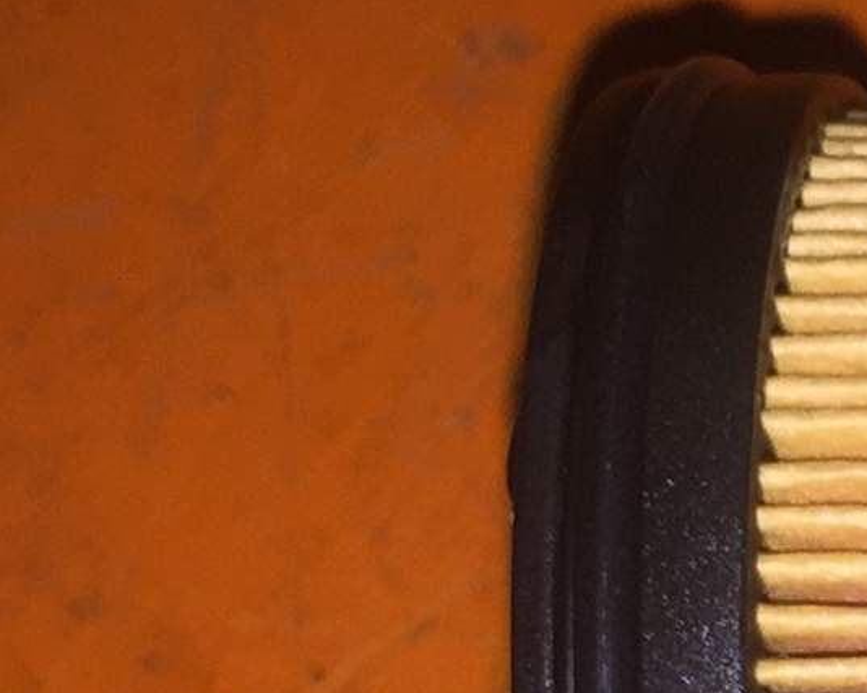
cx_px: 1739
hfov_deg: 10.3
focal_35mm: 173
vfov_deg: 8.5
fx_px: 4438
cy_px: 1347
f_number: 2.2
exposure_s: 1/66
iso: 32
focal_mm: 4.15
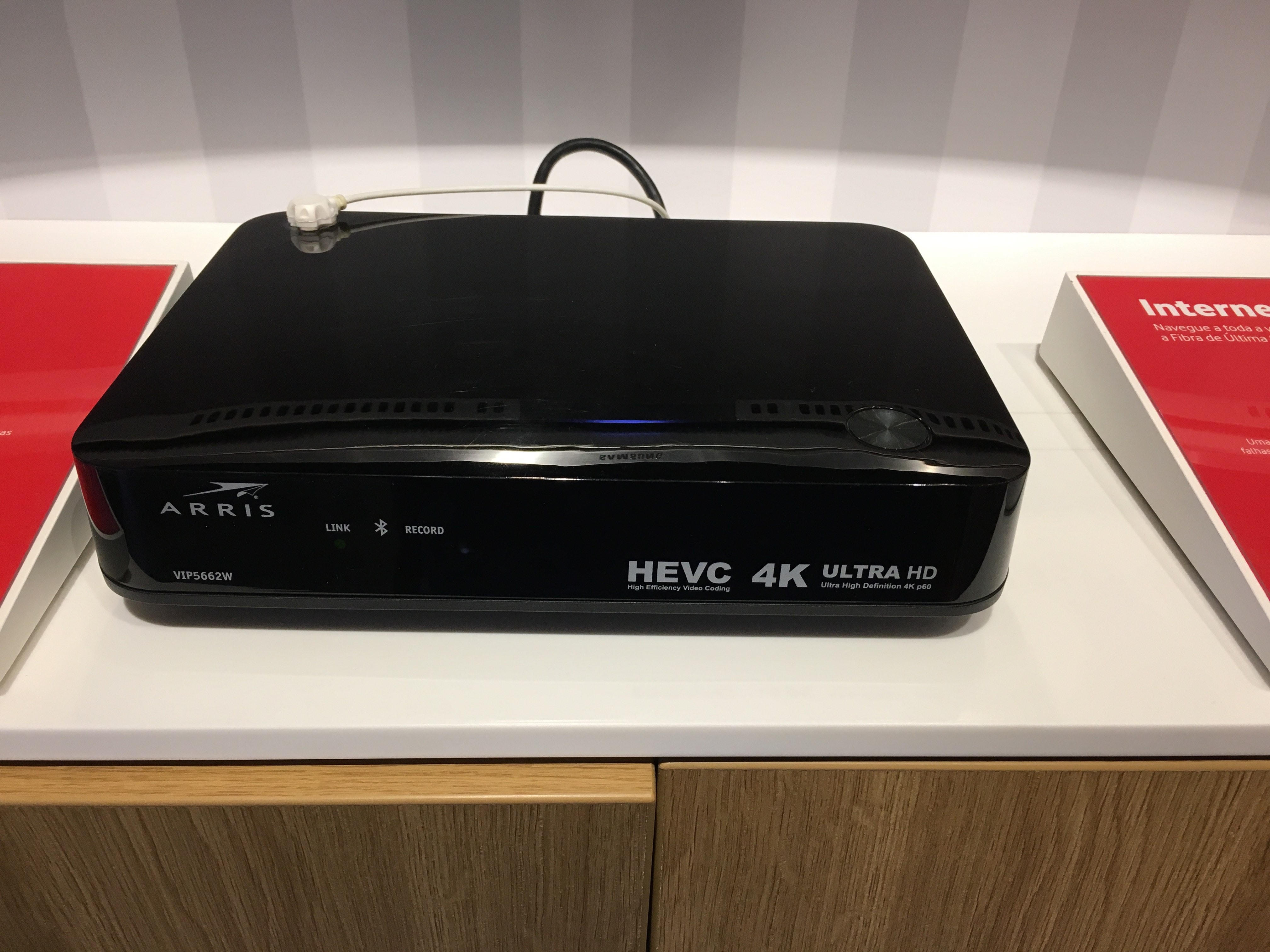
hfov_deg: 61.7
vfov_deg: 48.2
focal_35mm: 29
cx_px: 635
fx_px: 1064
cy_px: 476
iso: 40
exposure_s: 1/33
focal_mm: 4.15
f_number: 2.2
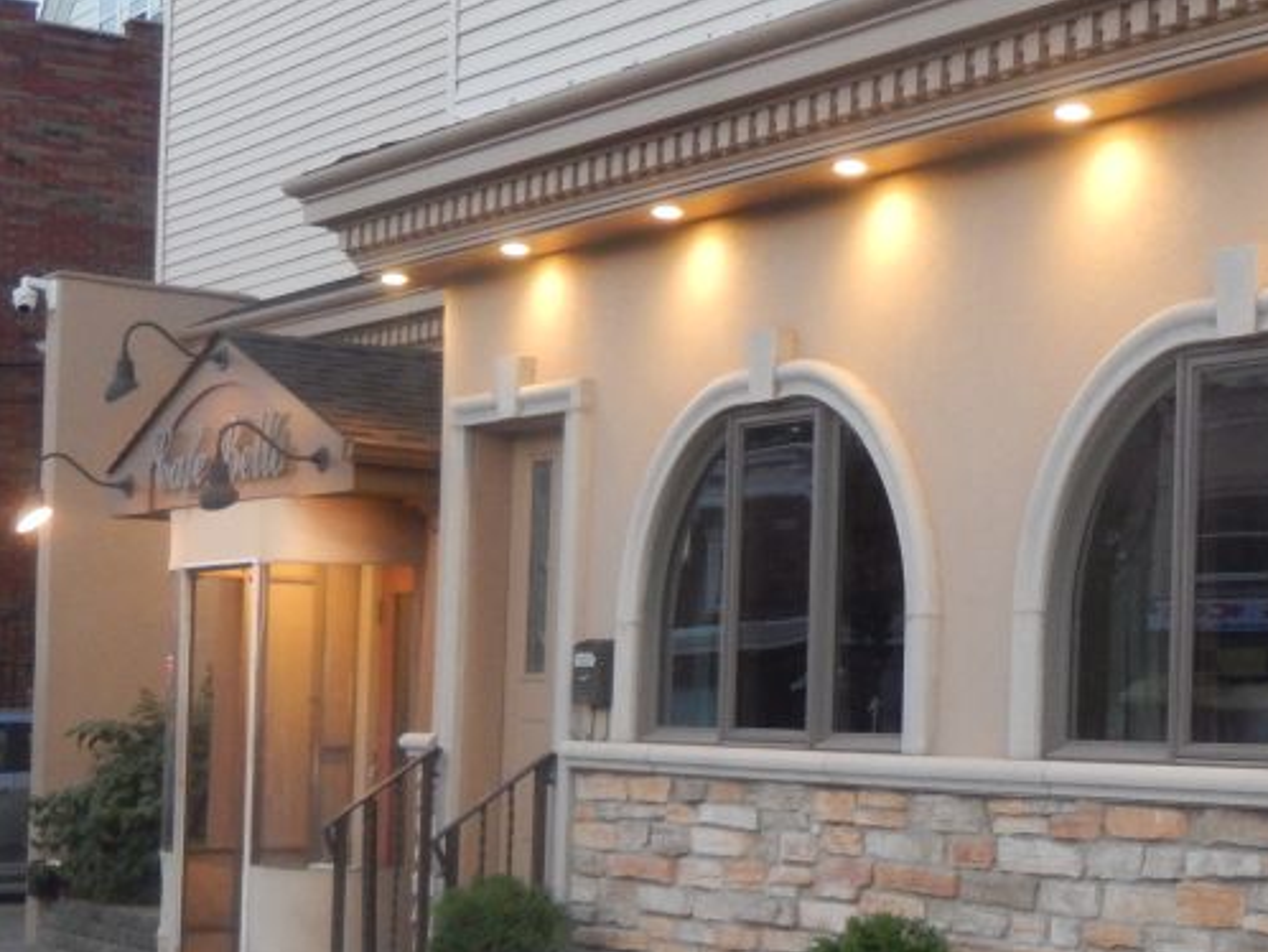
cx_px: 1299
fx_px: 2712
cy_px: 591
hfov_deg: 24.9
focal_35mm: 74
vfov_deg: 19.9
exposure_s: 1/20
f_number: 4
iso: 400
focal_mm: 6.5
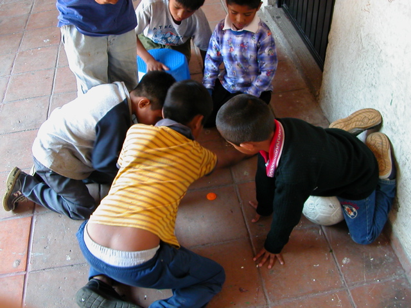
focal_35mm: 37
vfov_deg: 38.7
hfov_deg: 50.1
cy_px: 154
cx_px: 206
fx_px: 439
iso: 100
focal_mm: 5.6
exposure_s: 1/42.5
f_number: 2.7
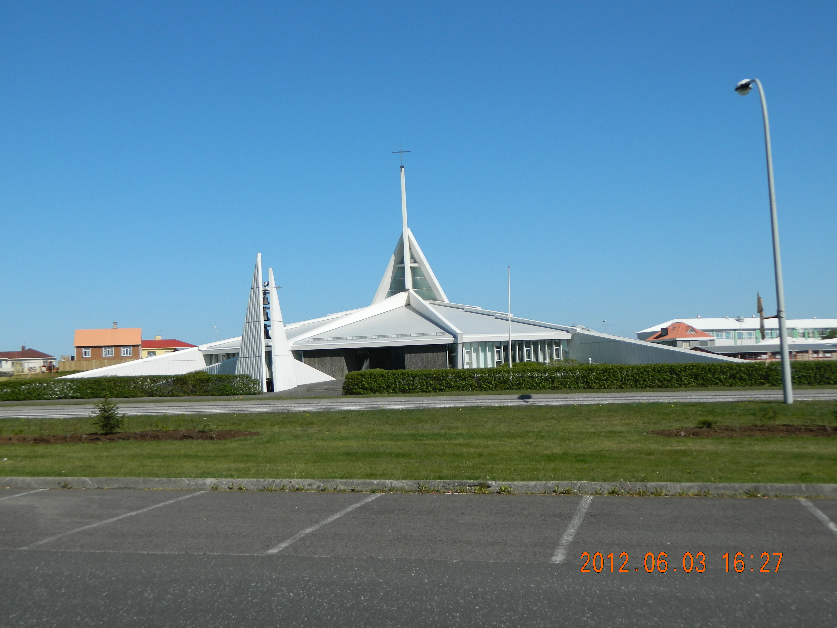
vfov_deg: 35.1
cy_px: 314
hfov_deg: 45.8
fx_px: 991
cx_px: 418
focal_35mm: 41
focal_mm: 7.3
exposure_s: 1/160
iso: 80
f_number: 9.8
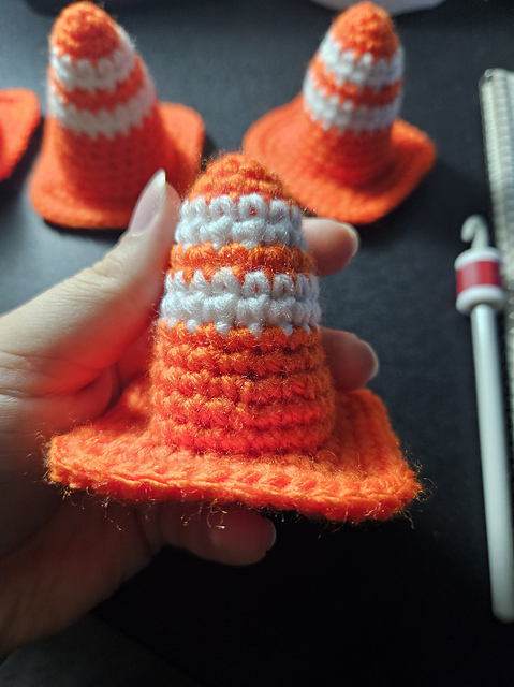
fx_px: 456
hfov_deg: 58.8
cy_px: 344
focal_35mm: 23
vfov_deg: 74.0
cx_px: 257
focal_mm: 5.4
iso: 500
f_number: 1.8
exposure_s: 1/40
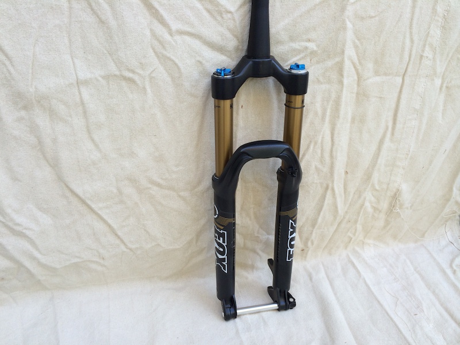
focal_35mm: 30
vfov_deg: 46.8
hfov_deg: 60.0
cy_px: 172
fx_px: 399
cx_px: 230
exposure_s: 1/120
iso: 50
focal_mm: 4.12
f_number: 2.2
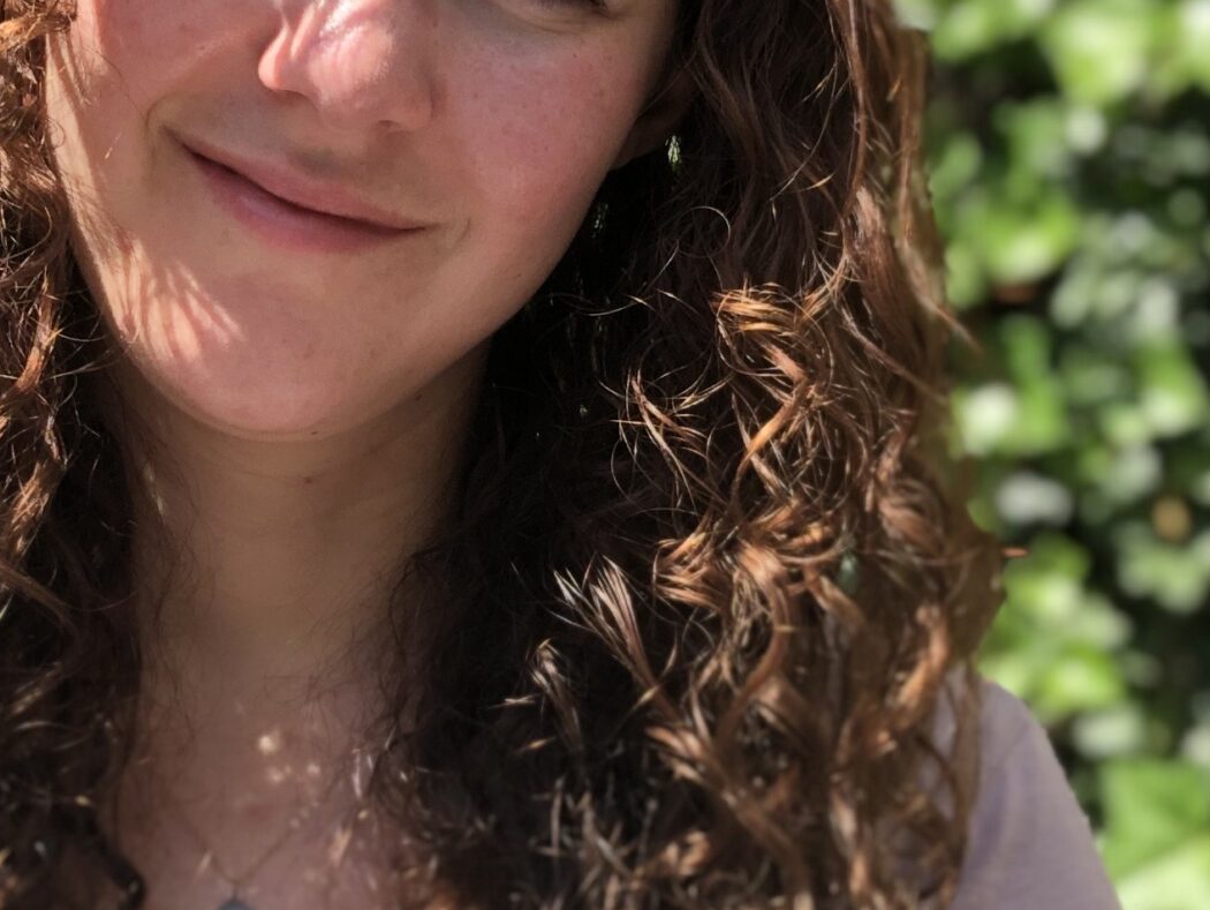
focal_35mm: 78
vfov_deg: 18.9
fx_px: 2728
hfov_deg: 24.9
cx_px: 470
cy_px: 407
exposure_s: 1/208
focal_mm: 2.87
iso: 20
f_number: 2.2
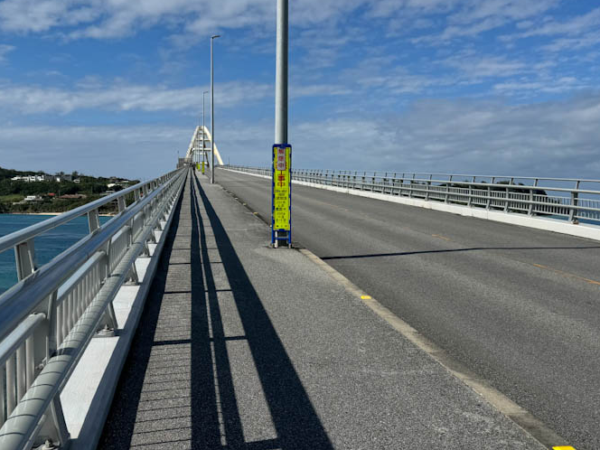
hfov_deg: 50.1
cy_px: 227
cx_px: 273
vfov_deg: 38.7
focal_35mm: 37
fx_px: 641
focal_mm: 6.86
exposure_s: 1/8000
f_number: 1.8
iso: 80
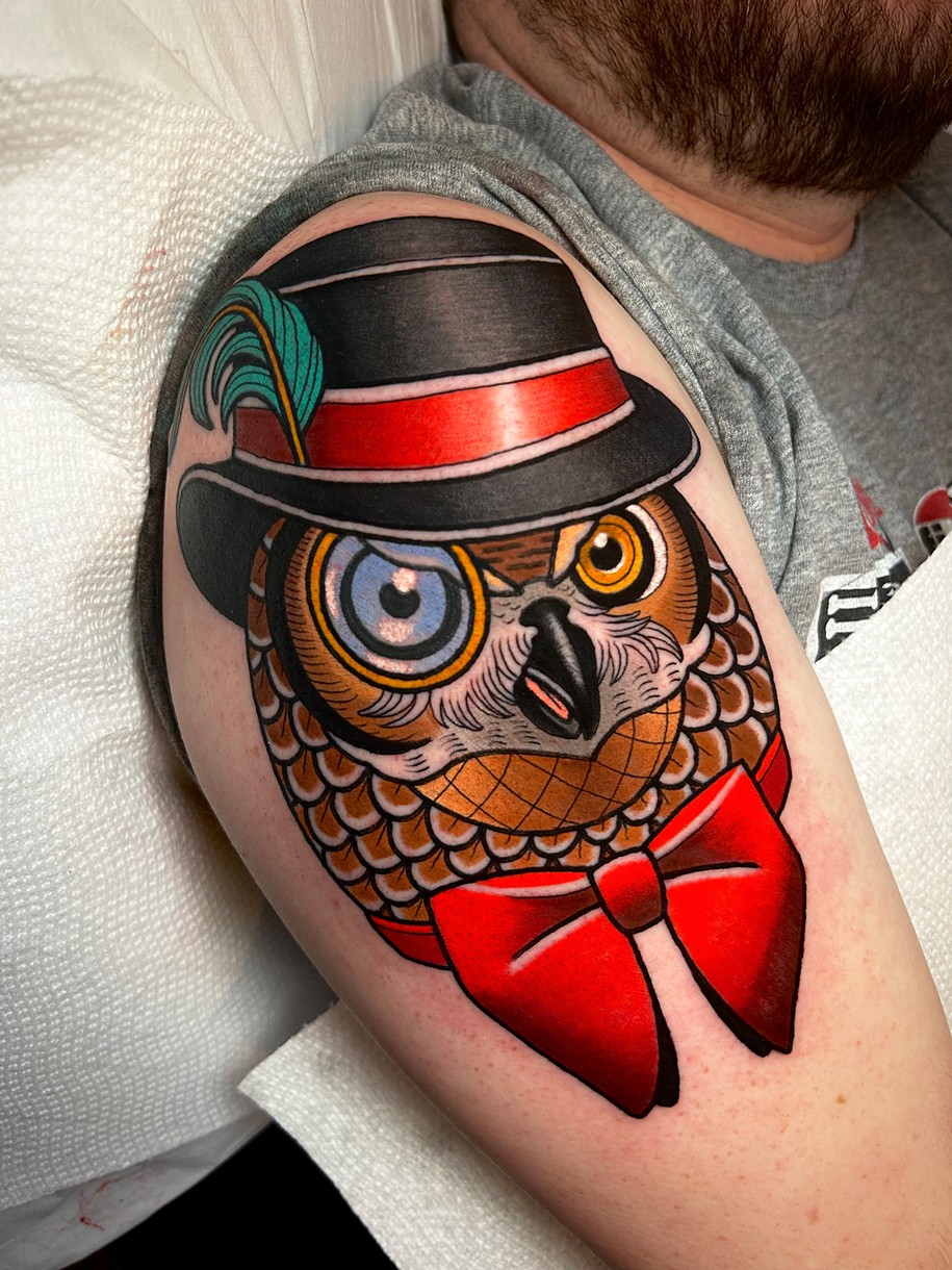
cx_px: 476
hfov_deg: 53.1
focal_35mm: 26
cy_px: 635
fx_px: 953
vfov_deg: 67.3
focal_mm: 5.7
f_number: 1.5
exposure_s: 1/60
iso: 80
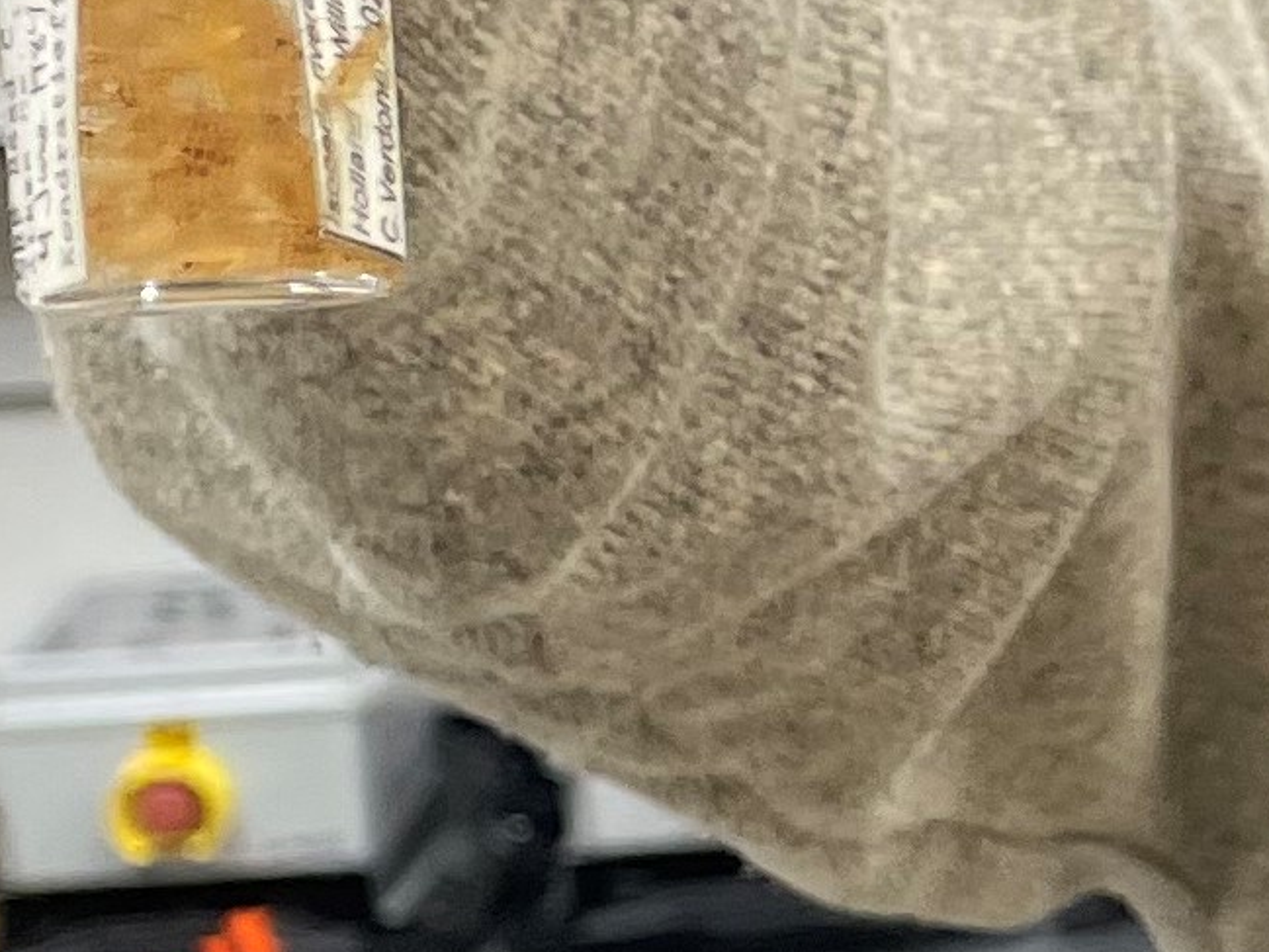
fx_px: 4437
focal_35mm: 121
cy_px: -533
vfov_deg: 11.7
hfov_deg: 15.2
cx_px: 1806
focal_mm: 4.2
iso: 80
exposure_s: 1/120
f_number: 1.6
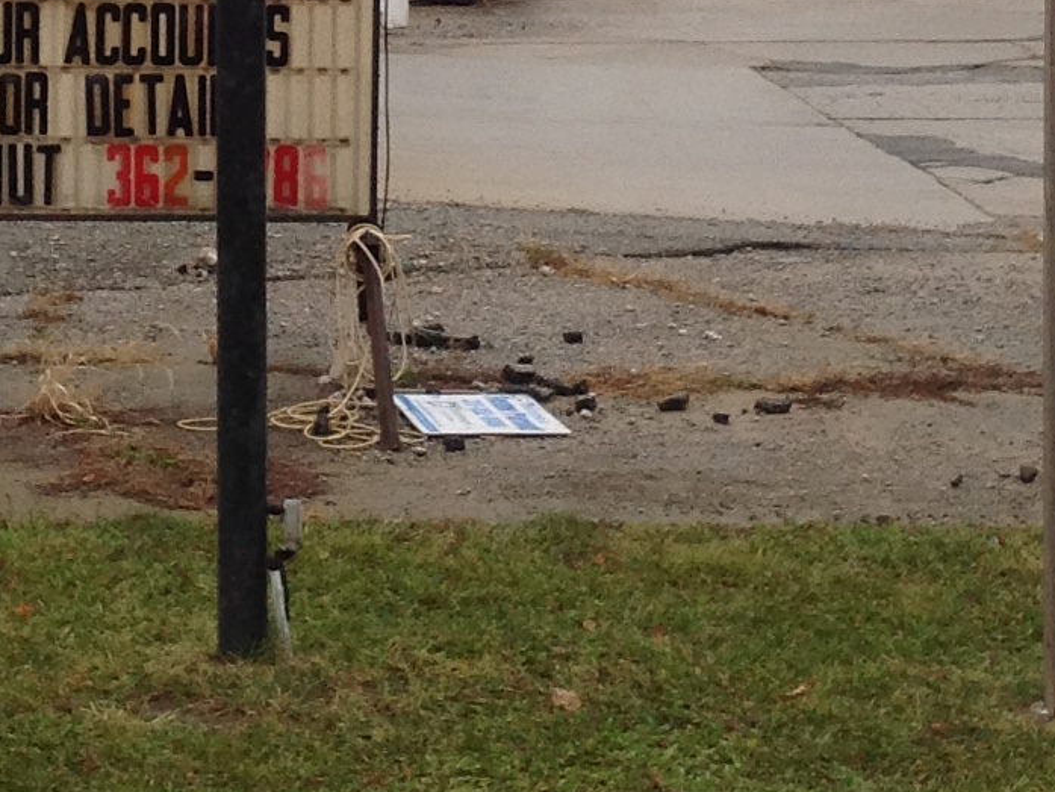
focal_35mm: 130
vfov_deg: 11.2
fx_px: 3963
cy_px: -114
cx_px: 218
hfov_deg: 15.1
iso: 64
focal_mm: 4.28
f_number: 2.4
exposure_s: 1/60
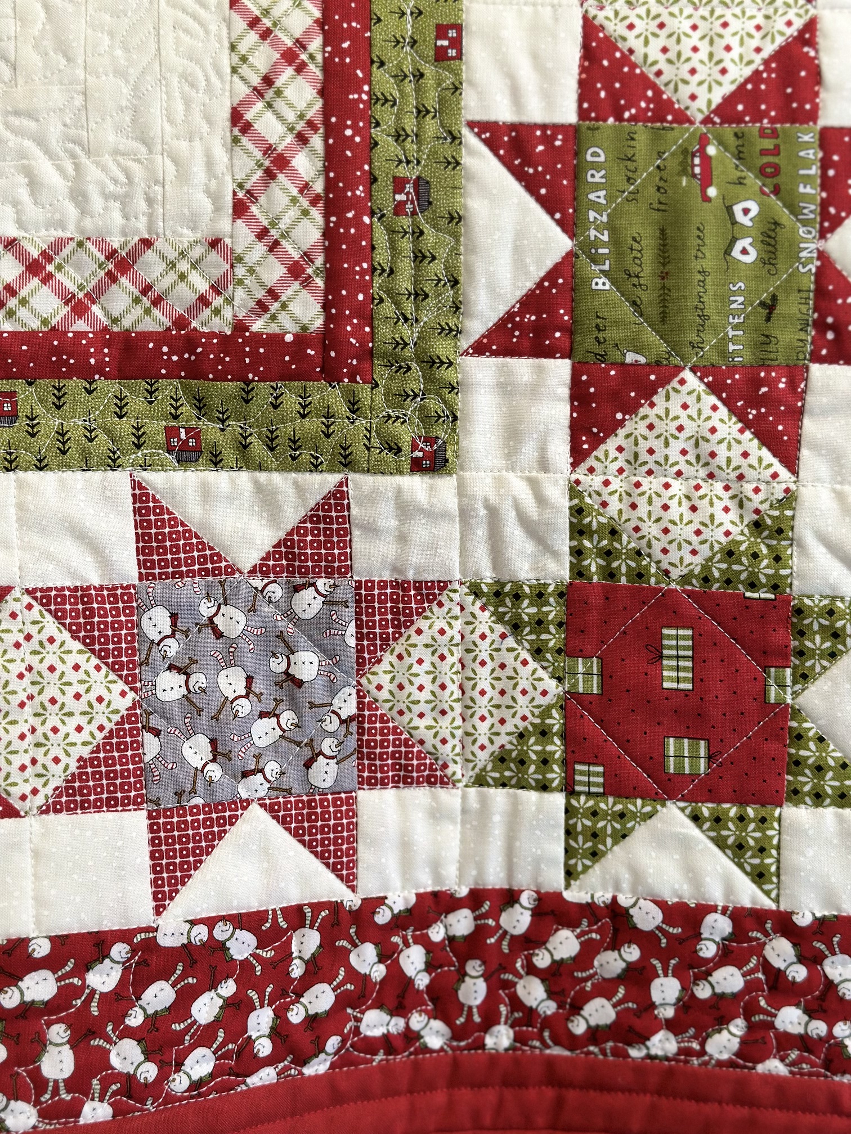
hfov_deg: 30.3
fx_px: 1573
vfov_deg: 39.7
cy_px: 567
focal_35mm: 48
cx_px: 426
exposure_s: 1/60
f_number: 1.78
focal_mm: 6.86
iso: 200
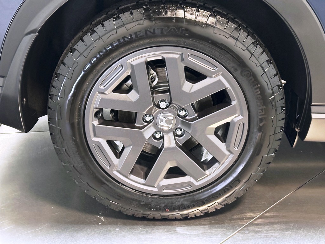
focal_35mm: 48
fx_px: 451
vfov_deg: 30.3
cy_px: 122
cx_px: 162
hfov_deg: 39.7
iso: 640
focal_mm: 6.86
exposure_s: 1/24
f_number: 1.78
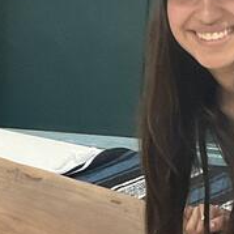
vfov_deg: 9.4
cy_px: 272
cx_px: 76
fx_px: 1400
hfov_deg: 9.5
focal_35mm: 183
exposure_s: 1/60
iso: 80
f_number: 1.8
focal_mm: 3
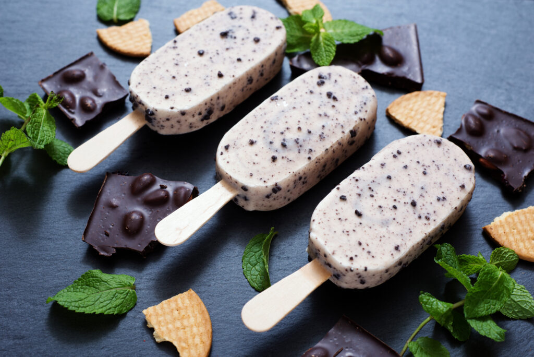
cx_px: 267
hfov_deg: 39.6
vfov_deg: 27.0
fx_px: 742
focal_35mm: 50
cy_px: 178
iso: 125
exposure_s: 1/125
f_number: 6.3
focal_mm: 50
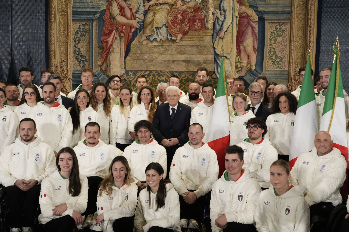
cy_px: 116
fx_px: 397
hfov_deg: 47.4
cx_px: 174
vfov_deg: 32.6
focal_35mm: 41
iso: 4000
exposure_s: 1/160
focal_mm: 41
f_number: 6.3
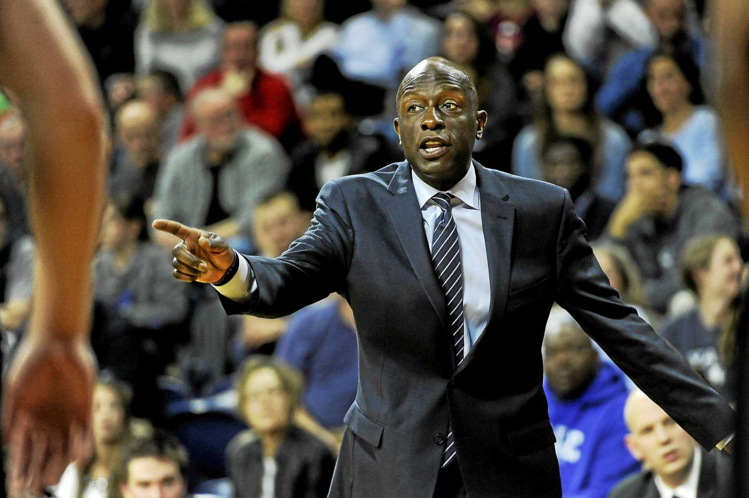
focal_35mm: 241
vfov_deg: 5.7
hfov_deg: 8.5
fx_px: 5009
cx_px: 442
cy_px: 265
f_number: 2.8
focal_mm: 200
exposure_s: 1/1000
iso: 2500
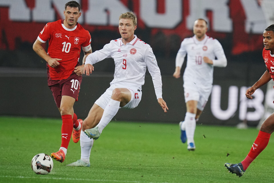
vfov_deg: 2.3
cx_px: 137
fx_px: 4567
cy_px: 92
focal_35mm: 600
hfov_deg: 3.4
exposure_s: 1/1600
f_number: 2.8
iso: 1600
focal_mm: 400
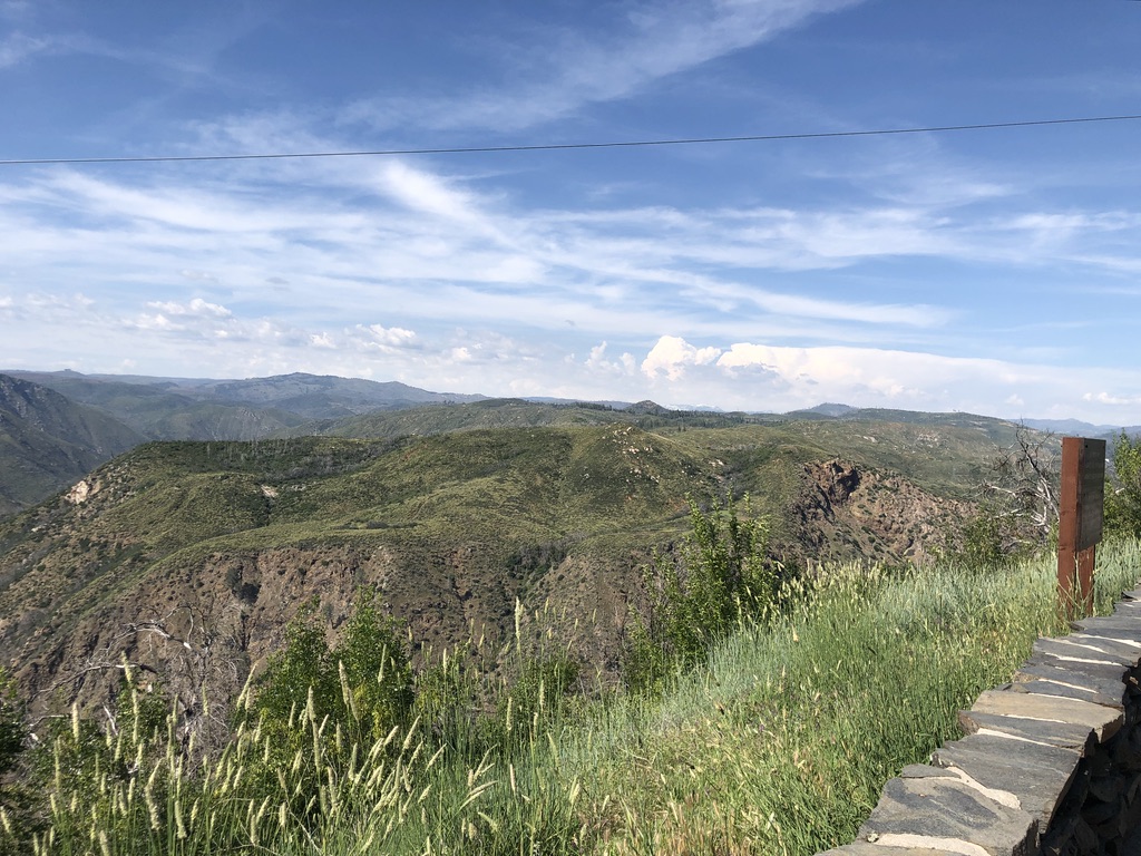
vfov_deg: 49.7
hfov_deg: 63.4
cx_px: 570
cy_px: 428
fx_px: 923
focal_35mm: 28
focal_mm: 4
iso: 20
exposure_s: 1/2433
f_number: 1.8
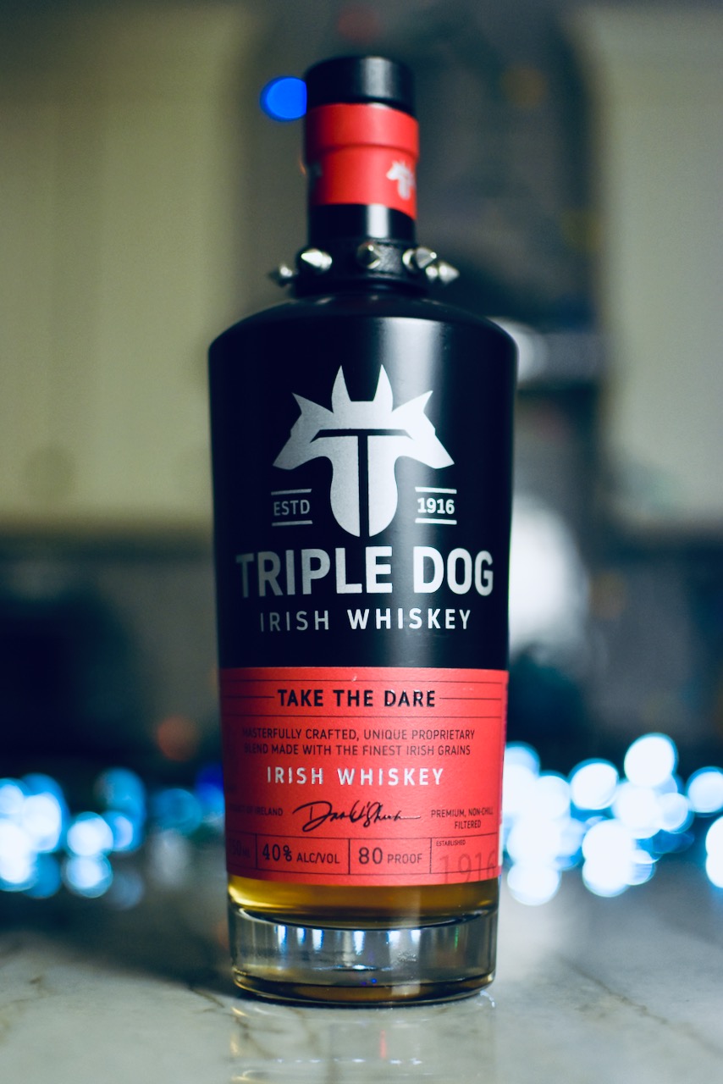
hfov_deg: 25.8
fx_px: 1581
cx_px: 362
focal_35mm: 52
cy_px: 542
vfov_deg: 37.8
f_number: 1.8
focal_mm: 35
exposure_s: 1/400
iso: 1250
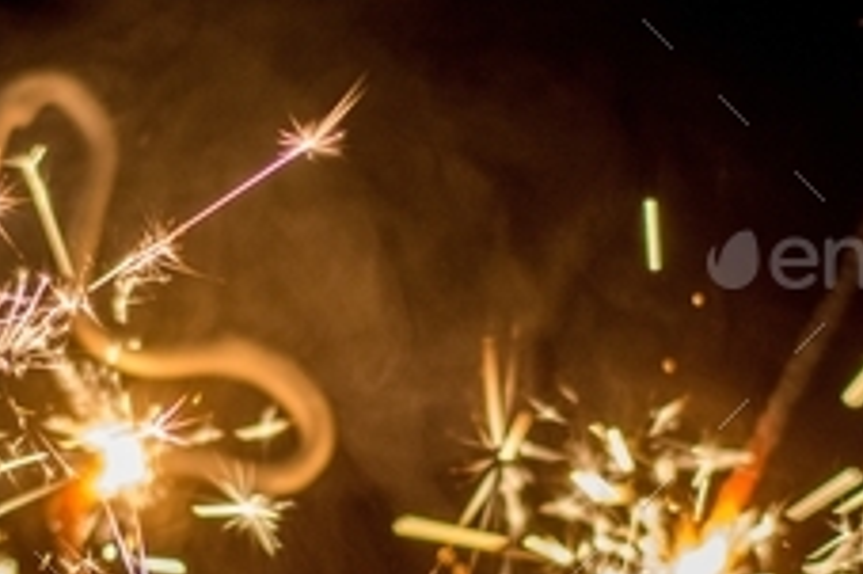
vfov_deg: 7.0
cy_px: 439
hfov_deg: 10.5
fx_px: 4671
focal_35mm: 195
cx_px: 297
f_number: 2.5
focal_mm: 50
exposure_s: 1/320
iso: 640
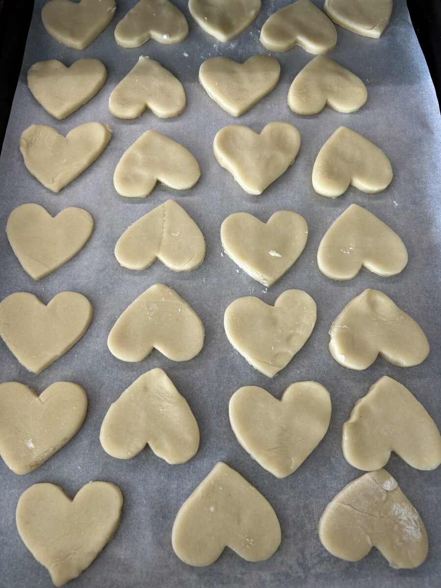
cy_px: 294
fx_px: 442
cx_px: 220
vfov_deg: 67.3
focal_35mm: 26
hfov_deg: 53.1
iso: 64
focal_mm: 5.7
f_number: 1.5
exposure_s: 1/60
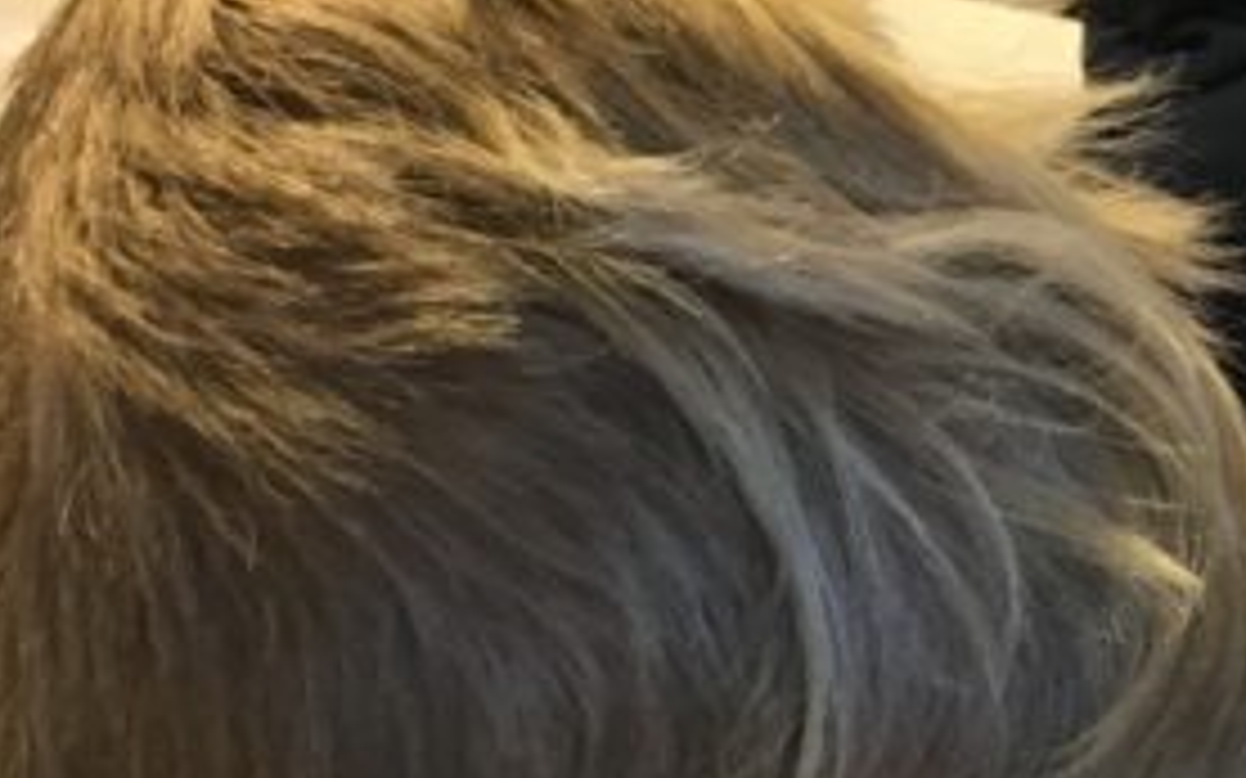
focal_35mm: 120
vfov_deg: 9.9
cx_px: 1259
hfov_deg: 17.0
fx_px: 4074
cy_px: 1709
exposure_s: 1/33
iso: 50
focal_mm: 4.15
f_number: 2.2
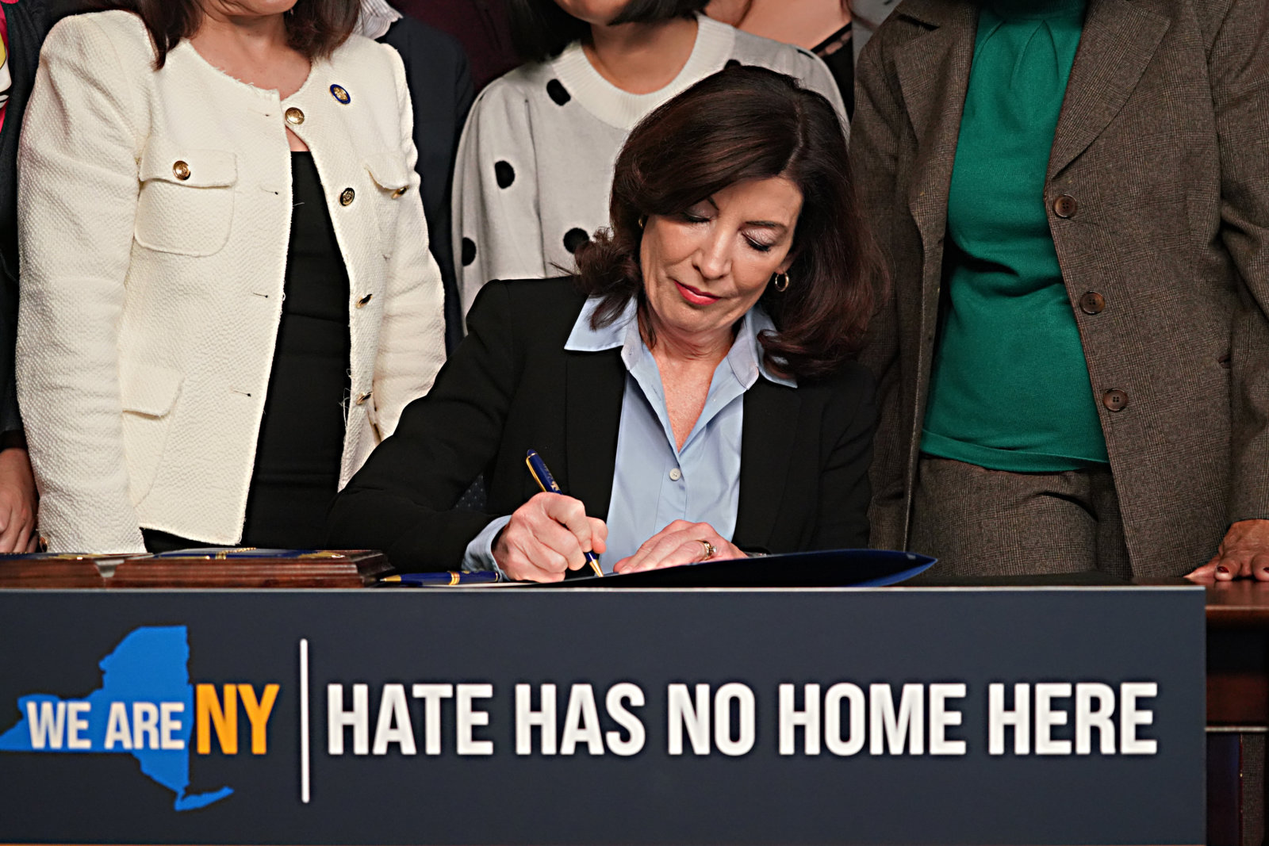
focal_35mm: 89
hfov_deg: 22.9
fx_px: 3137
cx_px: 634
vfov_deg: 15.4
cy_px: 423
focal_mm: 89
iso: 5000
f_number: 5.6
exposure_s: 1/160
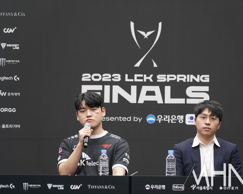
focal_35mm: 118
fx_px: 849
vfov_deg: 13.1
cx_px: 145
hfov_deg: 16.3
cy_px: 97
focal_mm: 104
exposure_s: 1/160
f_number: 4
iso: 3200
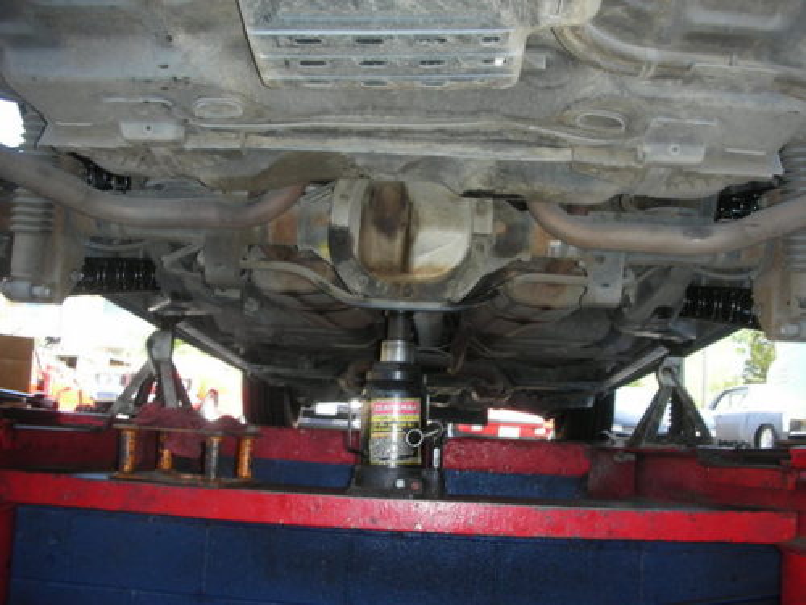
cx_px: 403
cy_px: 302
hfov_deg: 52.6
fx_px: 815
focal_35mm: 35
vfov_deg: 40.7
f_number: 3
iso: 70
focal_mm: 5.8
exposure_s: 1/60.1
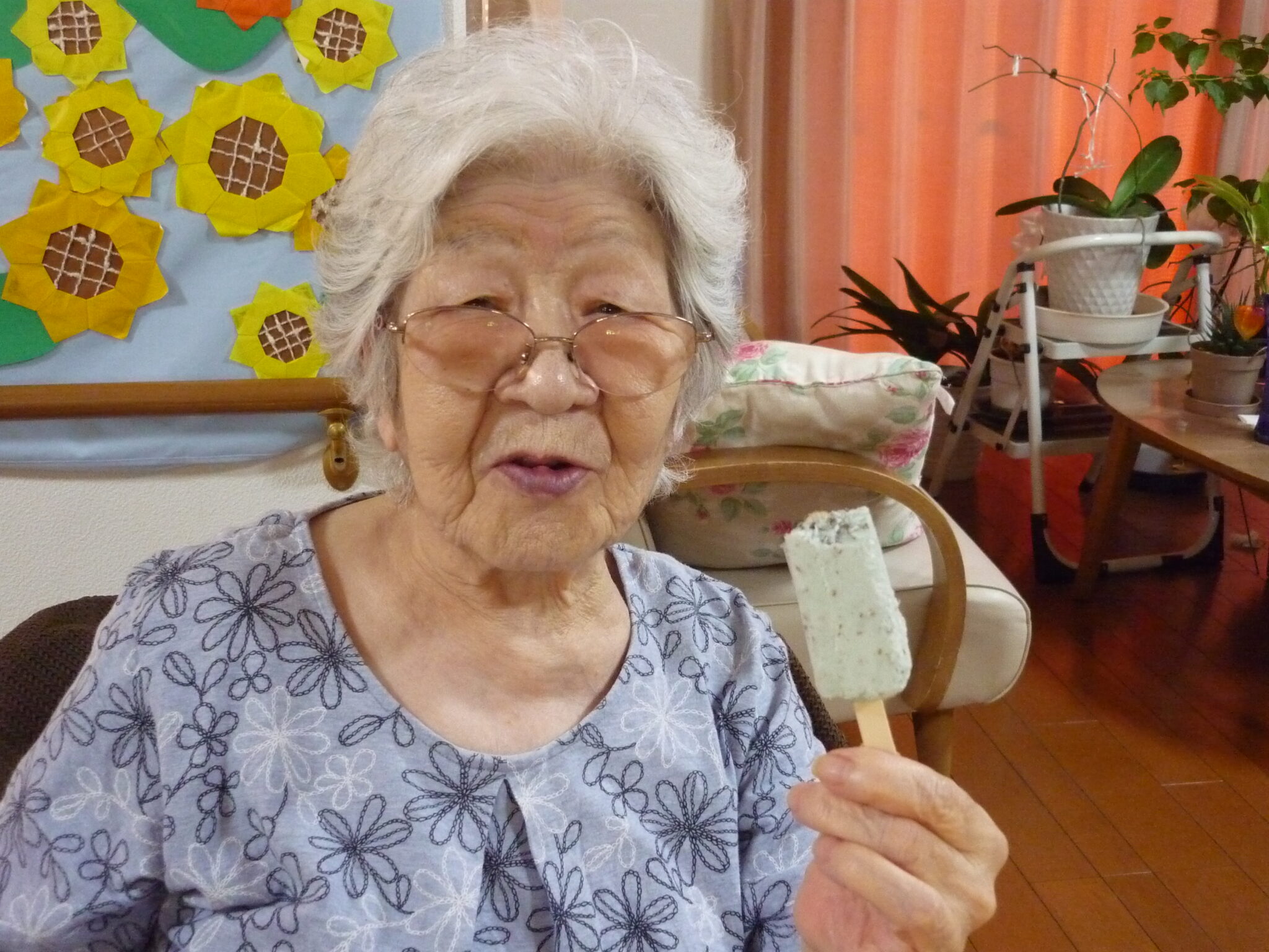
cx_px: 634
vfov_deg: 34.3
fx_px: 1540
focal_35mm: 42
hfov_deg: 44.8
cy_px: 476
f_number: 3
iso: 800
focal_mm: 6.9
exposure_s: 1/60
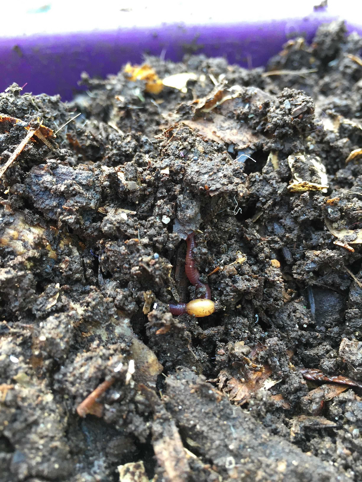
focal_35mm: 29
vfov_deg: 61.7
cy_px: 241
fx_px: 404
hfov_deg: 48.2
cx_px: 181
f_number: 2.2
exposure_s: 1/30
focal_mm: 4.15
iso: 80
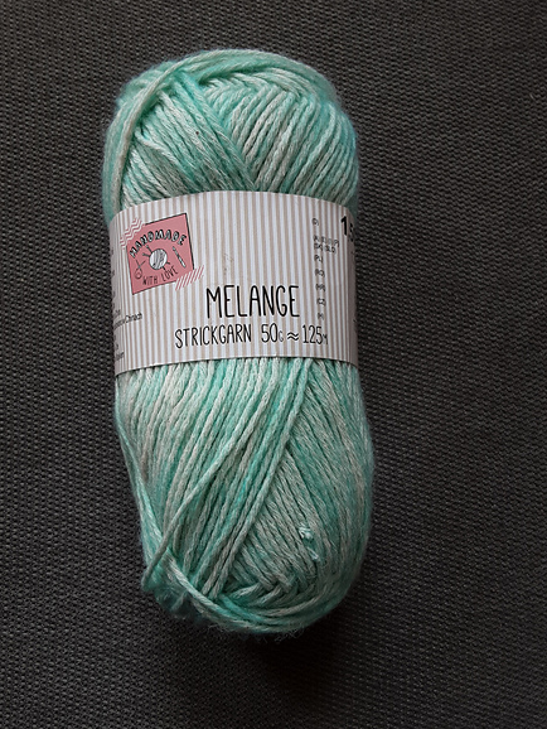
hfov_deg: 45.5
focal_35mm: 31
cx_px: 260
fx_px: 653
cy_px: 370
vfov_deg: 58.3
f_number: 1.9
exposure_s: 1/100
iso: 40
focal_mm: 2.9
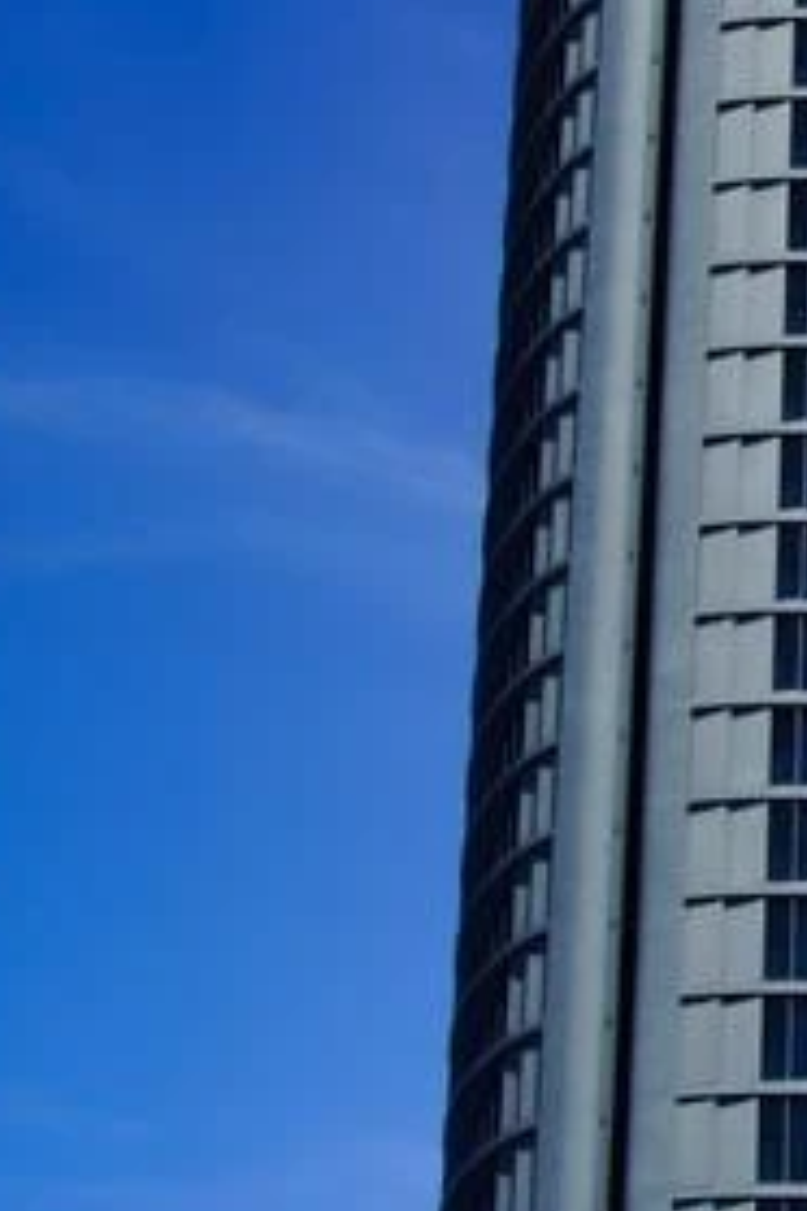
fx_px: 3900
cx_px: 1050
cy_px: 343
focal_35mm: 116
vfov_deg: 17.6
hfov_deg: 11.5
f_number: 13
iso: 100
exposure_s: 1/160
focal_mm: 18
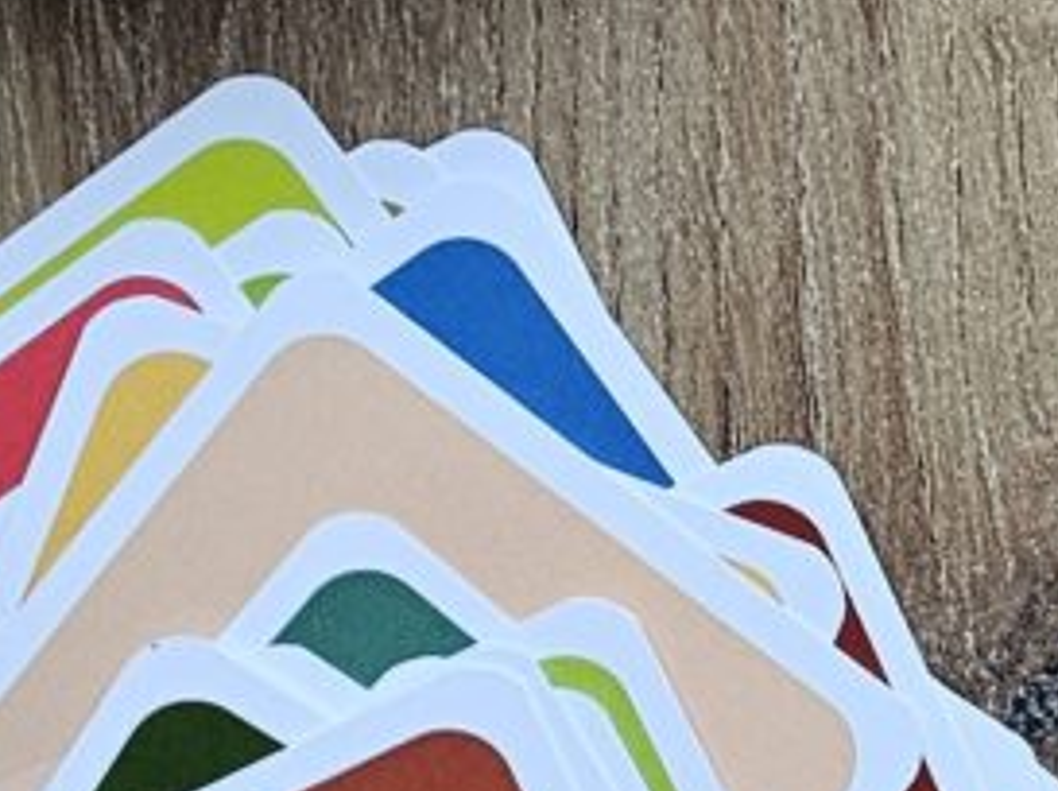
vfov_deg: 9.0
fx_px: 4945
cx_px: 2228
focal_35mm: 162
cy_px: -209
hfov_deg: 10.9
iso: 250
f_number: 1.7
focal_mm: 6.3
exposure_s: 1/190
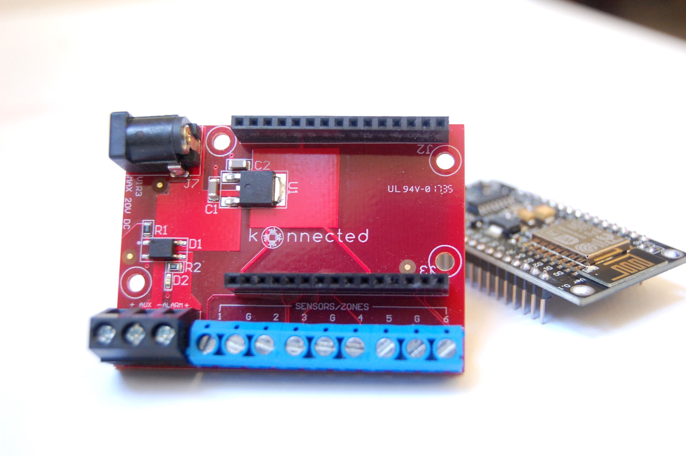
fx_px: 1085
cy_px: 228
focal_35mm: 57
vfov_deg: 23.7
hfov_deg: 35.1
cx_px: 343
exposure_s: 1/25
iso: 800
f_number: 4.8
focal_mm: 38
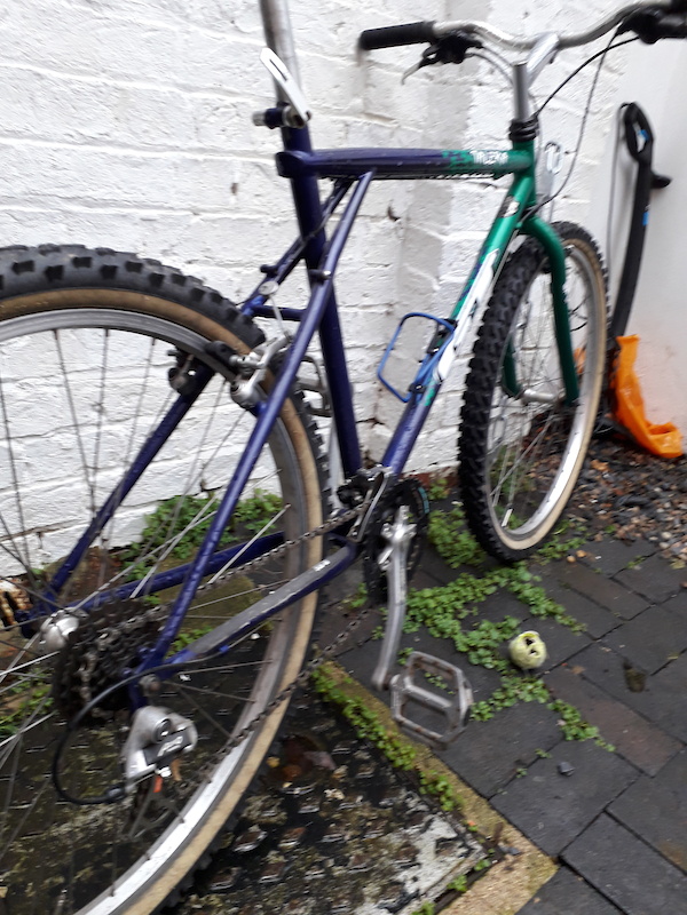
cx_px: 344
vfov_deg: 65.3
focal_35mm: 27
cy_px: 458
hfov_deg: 51.4
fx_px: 714
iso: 100
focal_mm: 3.6
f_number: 1.9
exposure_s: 1/50
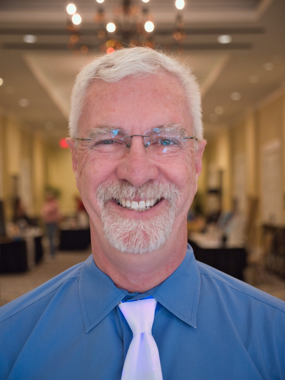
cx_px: 142
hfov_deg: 21.0
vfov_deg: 27.8
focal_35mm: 70
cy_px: 190
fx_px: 768
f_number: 2.8
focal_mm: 35
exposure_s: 1/80
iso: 1000
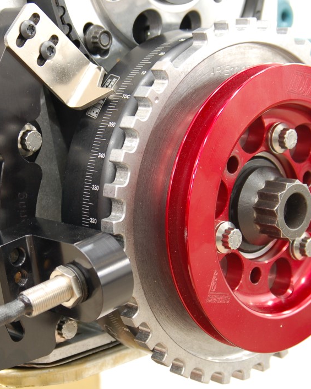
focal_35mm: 92
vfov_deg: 20.8
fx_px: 1058
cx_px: 96
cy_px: 191
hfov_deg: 16.7
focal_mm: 40
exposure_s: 1/1.6
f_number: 5.6
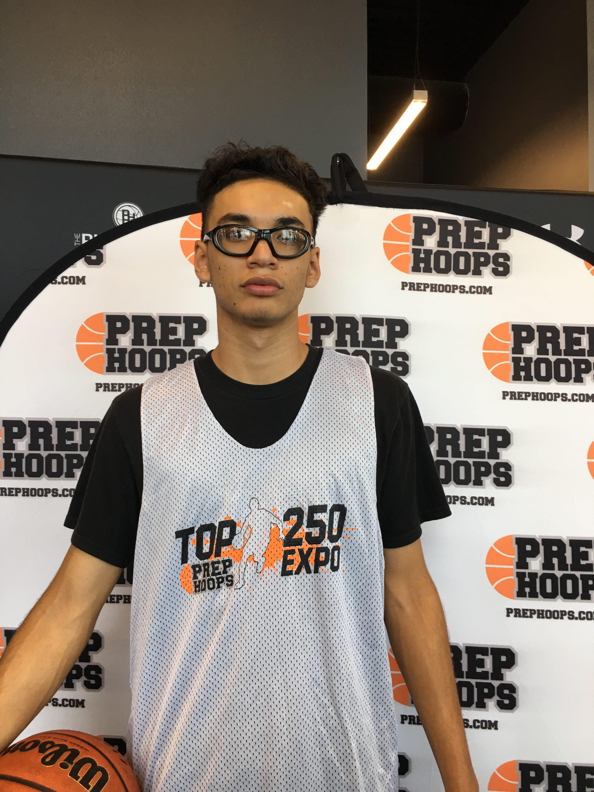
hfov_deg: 48.2
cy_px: 396
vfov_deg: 61.7
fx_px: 664
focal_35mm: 29
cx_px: 297
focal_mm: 4.15
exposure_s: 1/30
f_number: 2.2
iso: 25
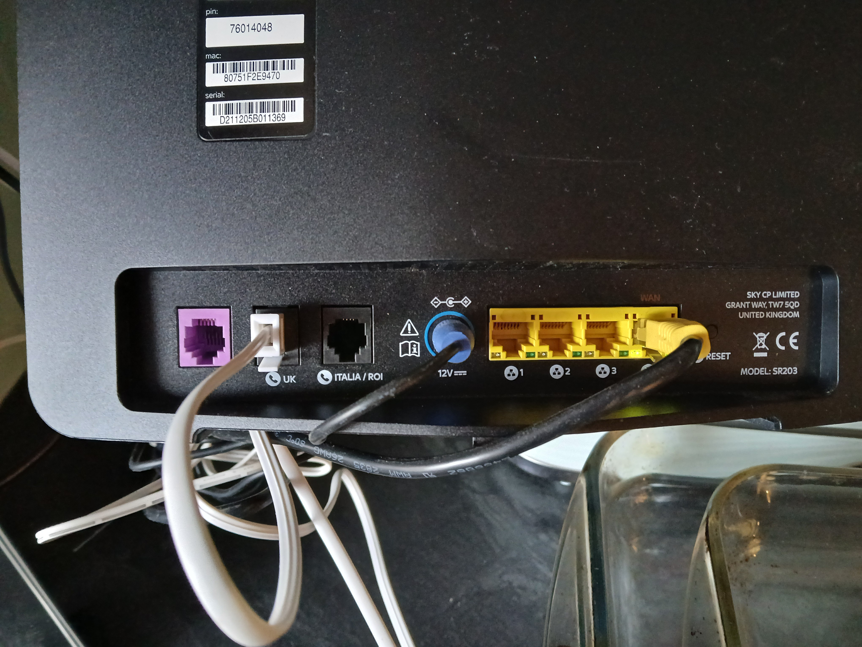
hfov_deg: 67.3
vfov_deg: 53.1
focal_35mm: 26
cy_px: 324
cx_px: 431
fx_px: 647
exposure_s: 1/20
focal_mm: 3.98
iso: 500
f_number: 1.8
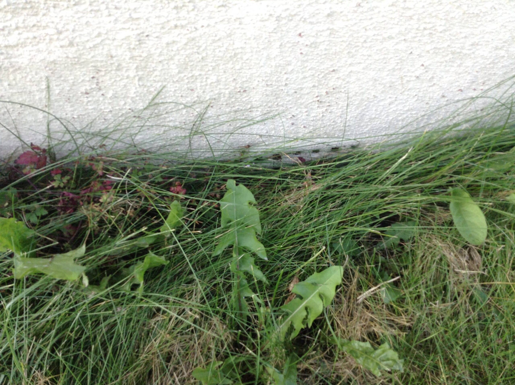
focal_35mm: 33
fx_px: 490
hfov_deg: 55.4
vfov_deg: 42.8
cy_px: 192
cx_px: 258
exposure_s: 1/120
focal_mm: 3.3
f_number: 2.4
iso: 50
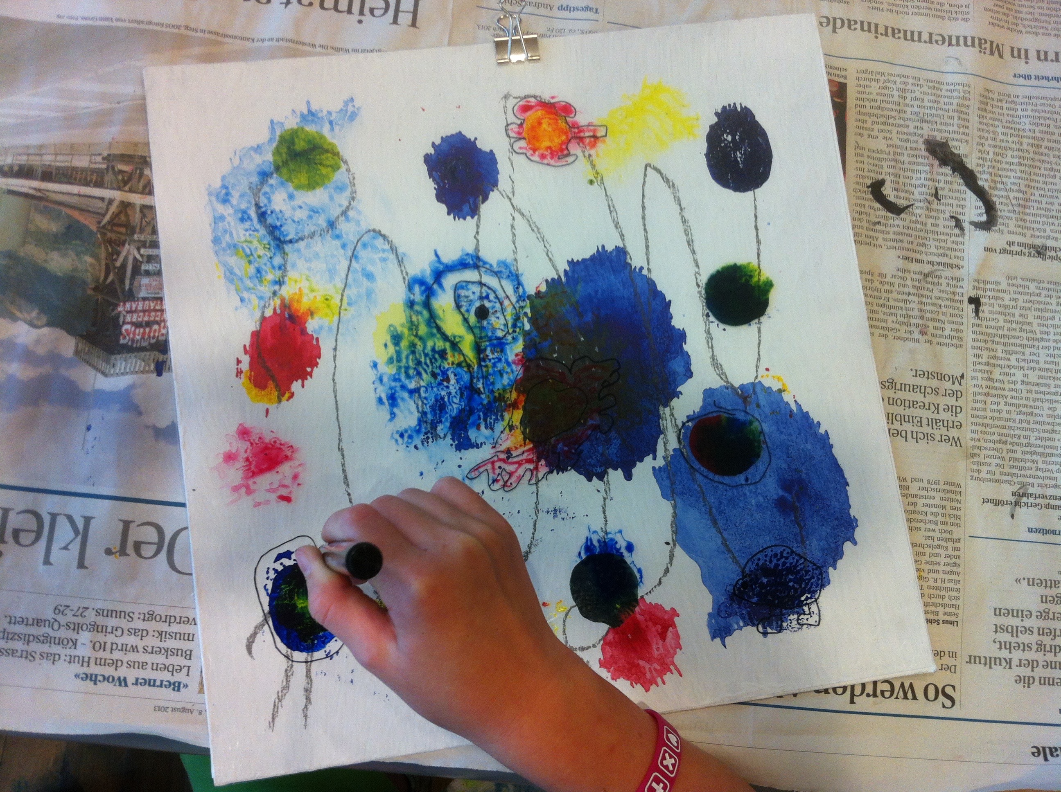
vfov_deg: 40.6
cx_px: 530
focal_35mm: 35
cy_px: 396
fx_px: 1071
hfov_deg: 52.7
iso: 80
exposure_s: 1/40
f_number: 2.8
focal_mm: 3.85
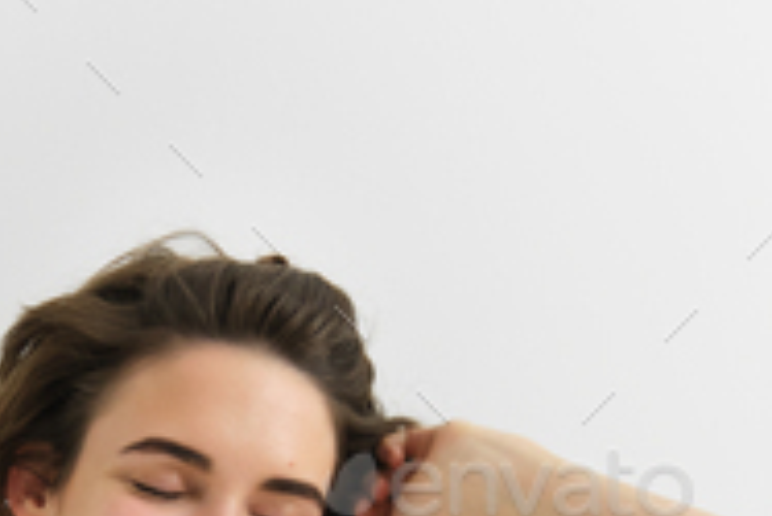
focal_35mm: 126
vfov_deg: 10.6
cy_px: 679
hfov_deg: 15.7
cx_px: -124
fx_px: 2704
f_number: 2.8
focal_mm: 26.6
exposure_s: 1/125
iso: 500
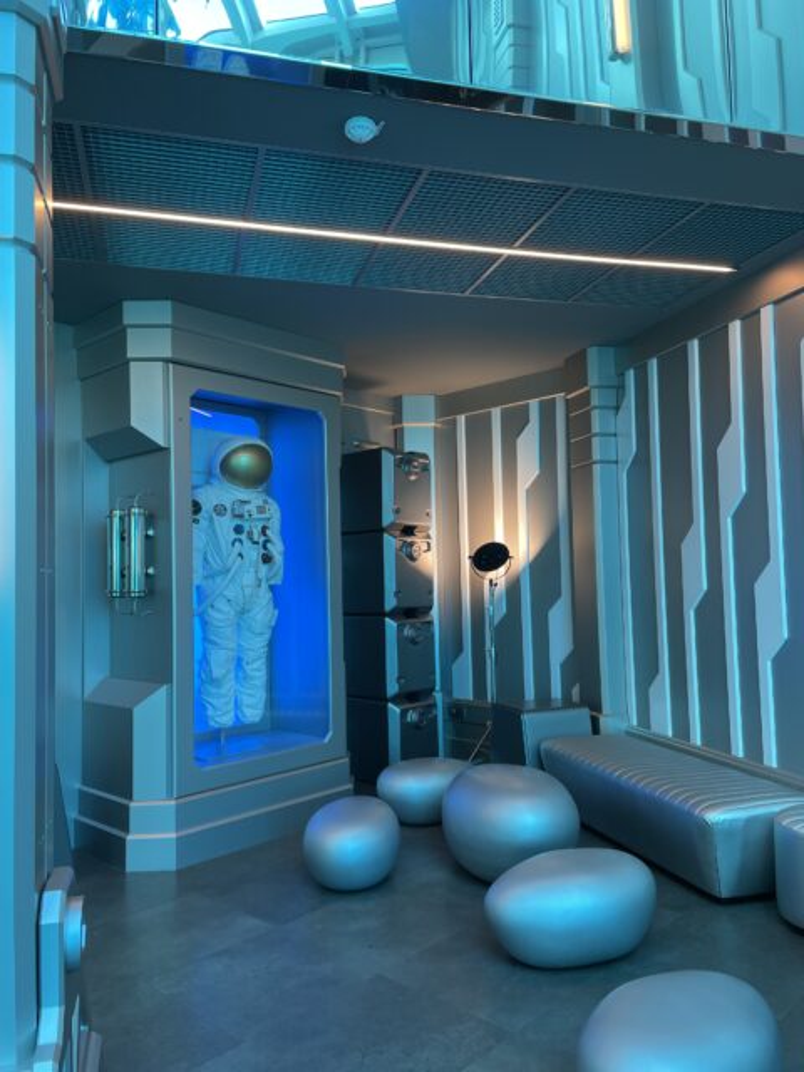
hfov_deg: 53.1
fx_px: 805
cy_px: 536
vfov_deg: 67.3
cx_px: 402
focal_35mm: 26
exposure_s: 1/100
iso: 125
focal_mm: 4.2
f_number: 1.6
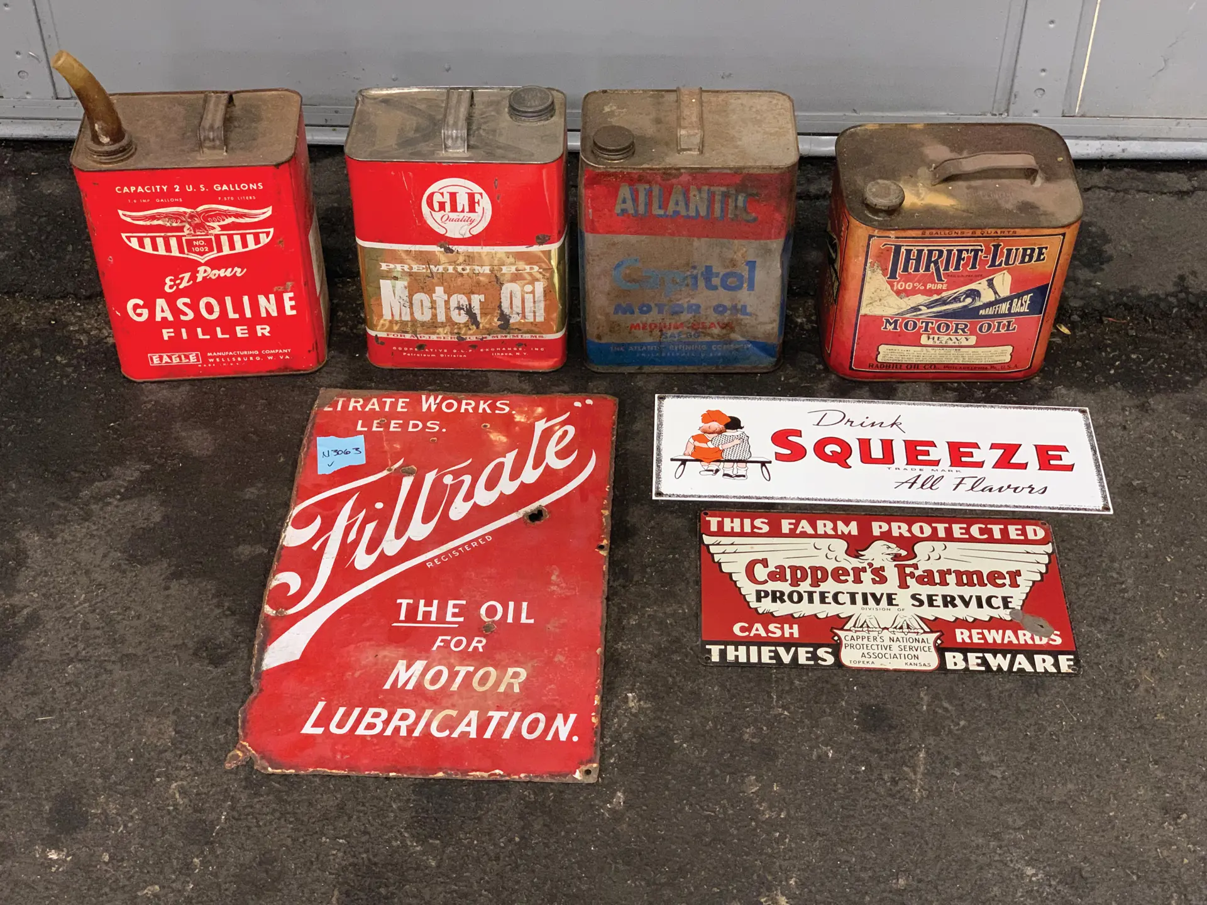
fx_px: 1813
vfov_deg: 28.0
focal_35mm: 52
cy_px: 452
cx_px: 604
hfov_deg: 36.8
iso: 320
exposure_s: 1/60
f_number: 2.4
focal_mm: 6
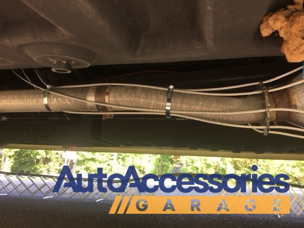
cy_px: 114
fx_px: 255
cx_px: 152
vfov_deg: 48.2
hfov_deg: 61.7
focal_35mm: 29
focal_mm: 4.15
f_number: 2.2
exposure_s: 1/60
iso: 32
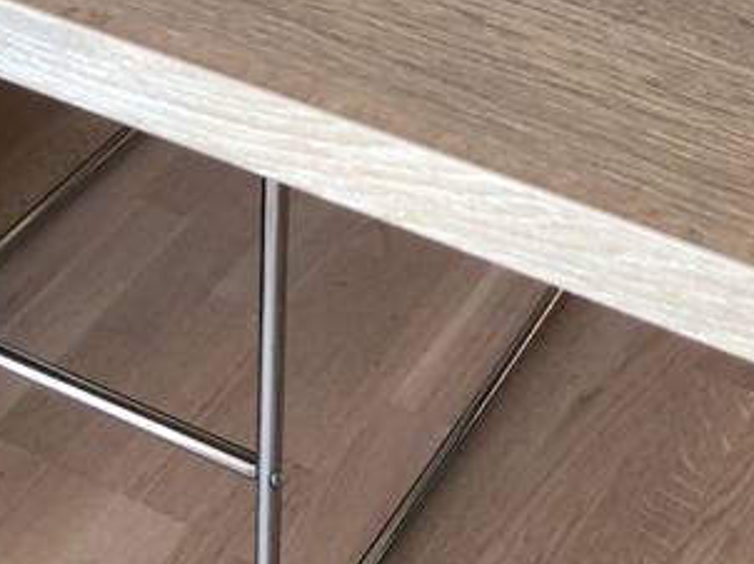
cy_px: -227
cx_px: 567
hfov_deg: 20.5
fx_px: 2068
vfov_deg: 14.7
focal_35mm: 95
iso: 40
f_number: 1.8
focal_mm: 3.99
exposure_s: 1/28
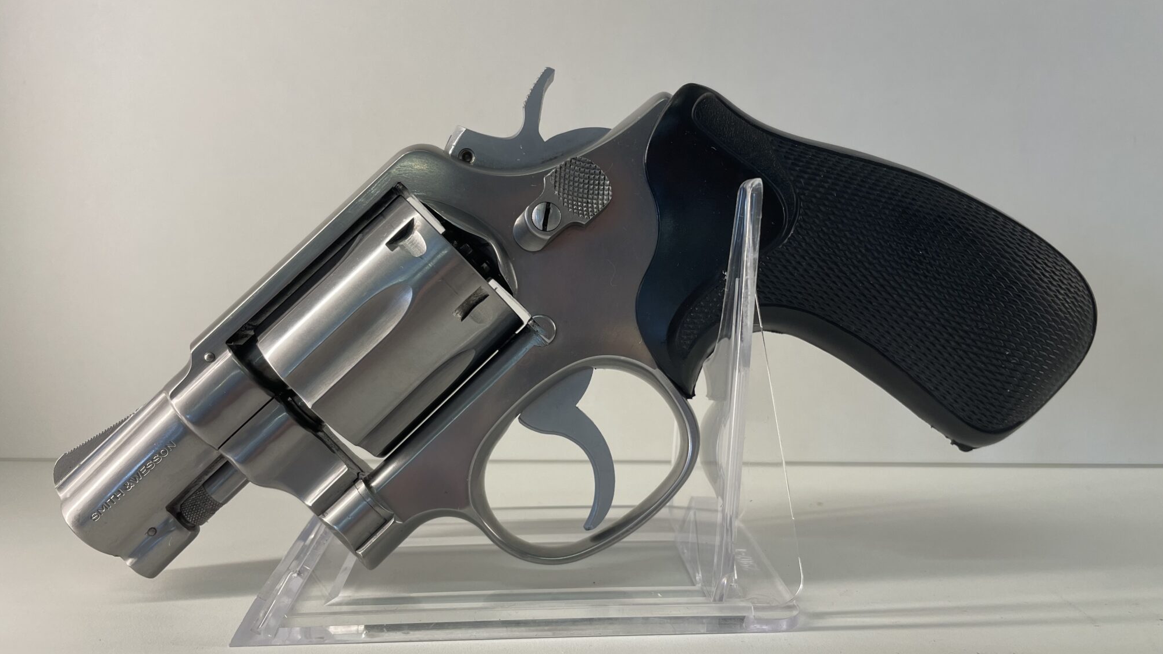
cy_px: 340
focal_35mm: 29
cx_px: 585
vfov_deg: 40.2
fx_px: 894
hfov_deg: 66.1
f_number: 1.6
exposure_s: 1/100
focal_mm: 4.2
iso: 64
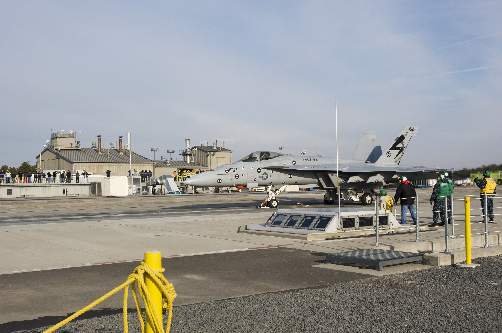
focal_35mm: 42
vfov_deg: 31.8
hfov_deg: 46.4
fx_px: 585
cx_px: 251
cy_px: 166
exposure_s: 1/640
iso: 400
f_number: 10
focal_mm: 42
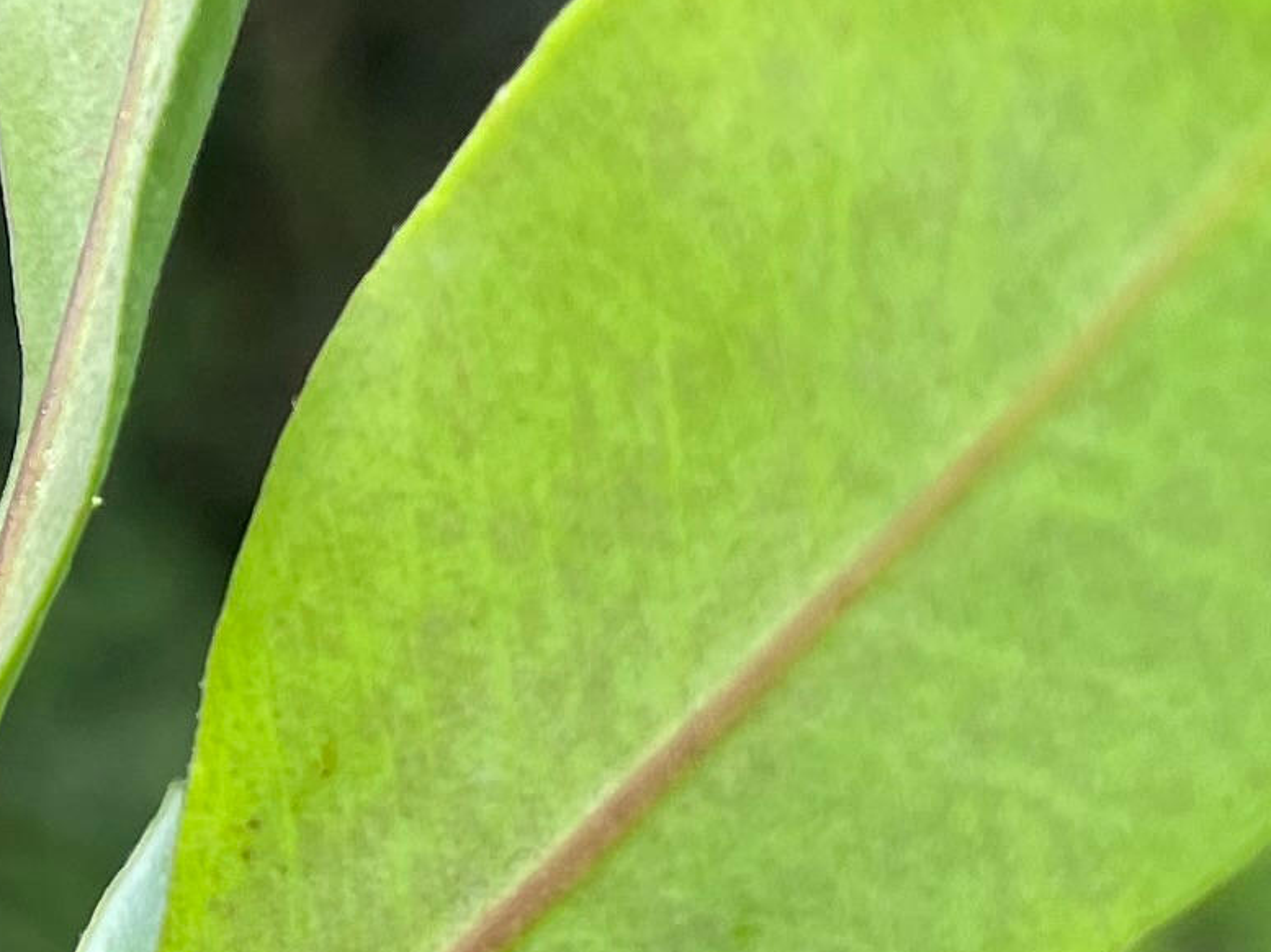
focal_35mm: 135
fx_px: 4955
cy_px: 990
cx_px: -535
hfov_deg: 13.9
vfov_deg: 10.9
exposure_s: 1/121
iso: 40
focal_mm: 4.2
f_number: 1.6
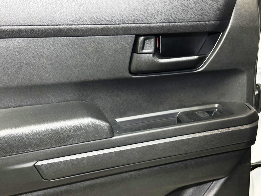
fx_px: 362
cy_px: 98
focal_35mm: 48
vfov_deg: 30.3
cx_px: 130
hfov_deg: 39.7
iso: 640
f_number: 1.78
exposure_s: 1/30
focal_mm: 6.86
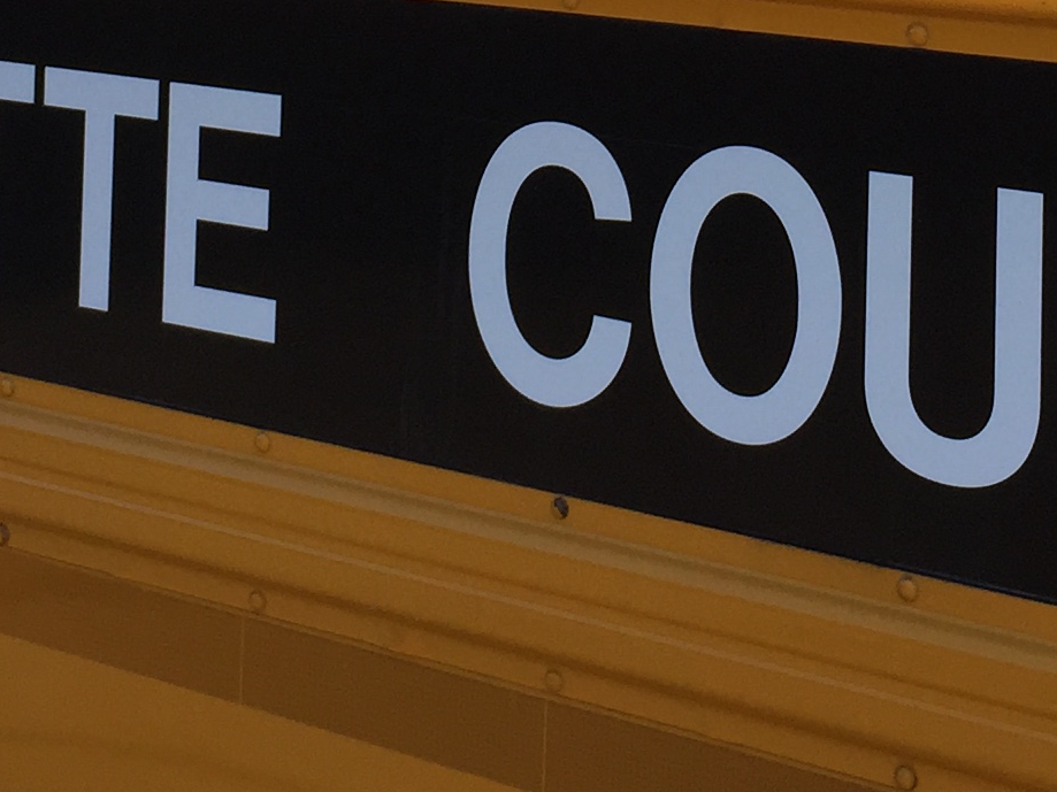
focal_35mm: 103
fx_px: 3145
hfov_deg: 19.1
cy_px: -366
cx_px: 576
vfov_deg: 13.6
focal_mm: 4.15
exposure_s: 1/898
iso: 32
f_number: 2.2
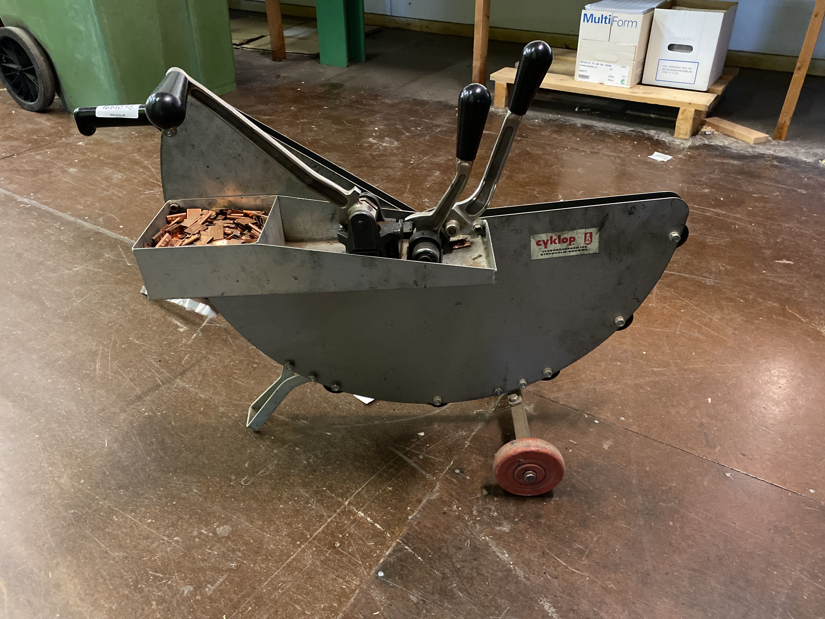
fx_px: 620
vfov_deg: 53.1
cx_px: 412
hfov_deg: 67.3
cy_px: 310
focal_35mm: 26
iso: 800
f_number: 1.8
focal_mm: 4.25
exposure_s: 1/25
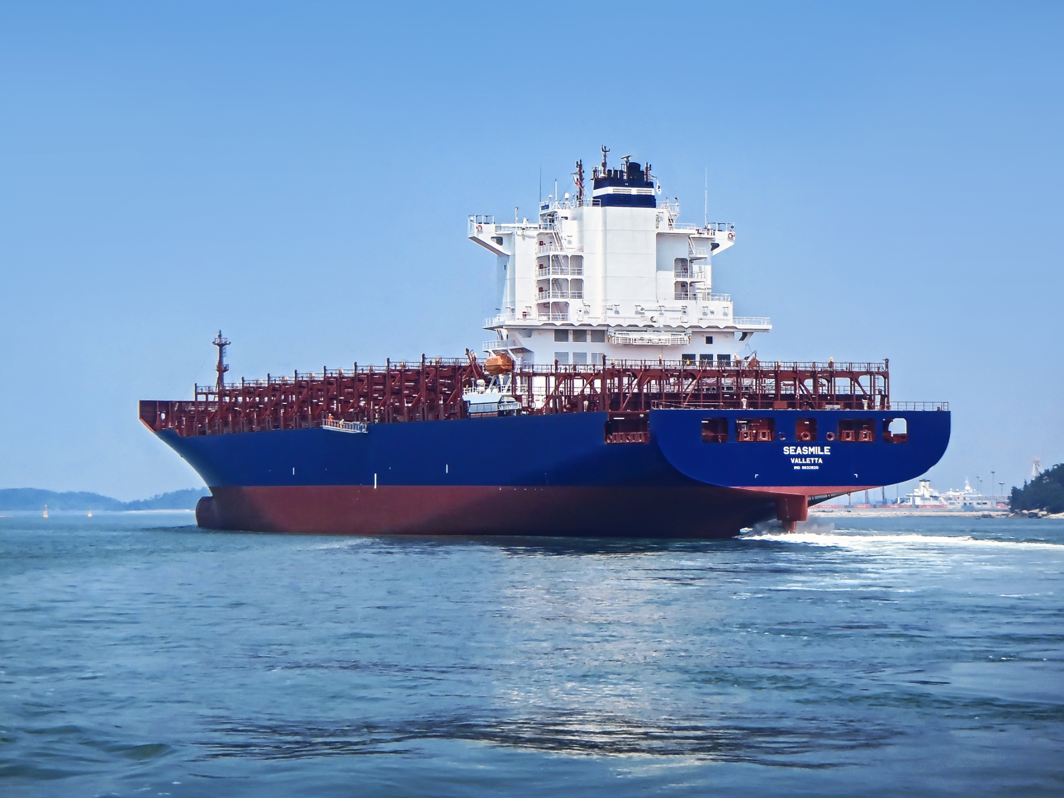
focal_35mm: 84
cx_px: 532
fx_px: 2582
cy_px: 399
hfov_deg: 23.3
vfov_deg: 17.6
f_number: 13
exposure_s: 1/100
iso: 100
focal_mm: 15.06
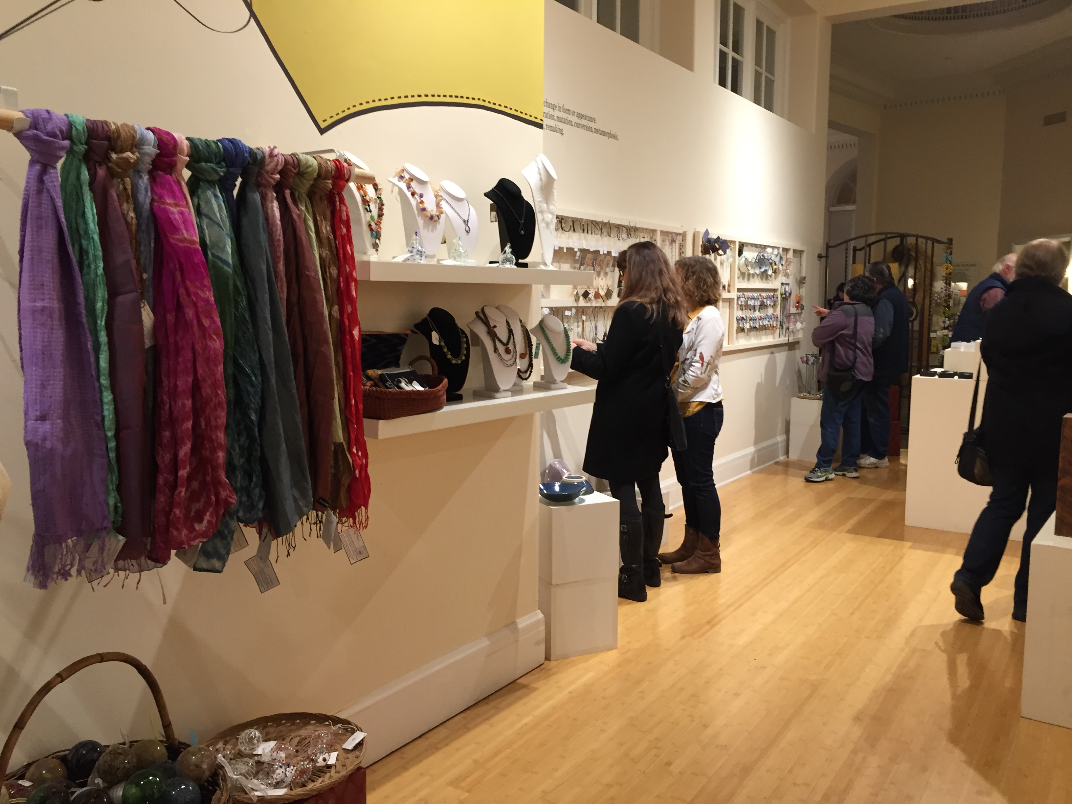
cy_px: 402
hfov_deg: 61.7
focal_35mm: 29
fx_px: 898
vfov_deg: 48.2
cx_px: 536
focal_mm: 4.15
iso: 100
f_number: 2.2
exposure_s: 1/30
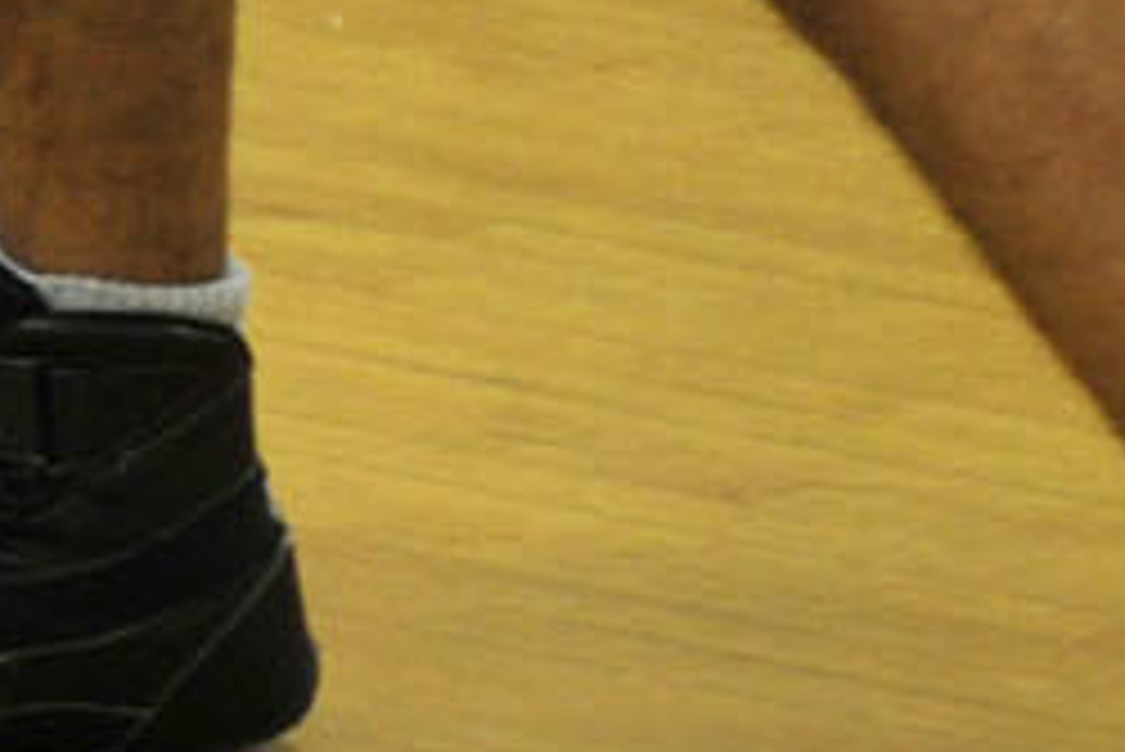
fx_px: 17478
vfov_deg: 2.4
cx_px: -2250
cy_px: -1776
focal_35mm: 559
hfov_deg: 3.6
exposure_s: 1/320
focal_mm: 70
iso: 1600
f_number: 2.8
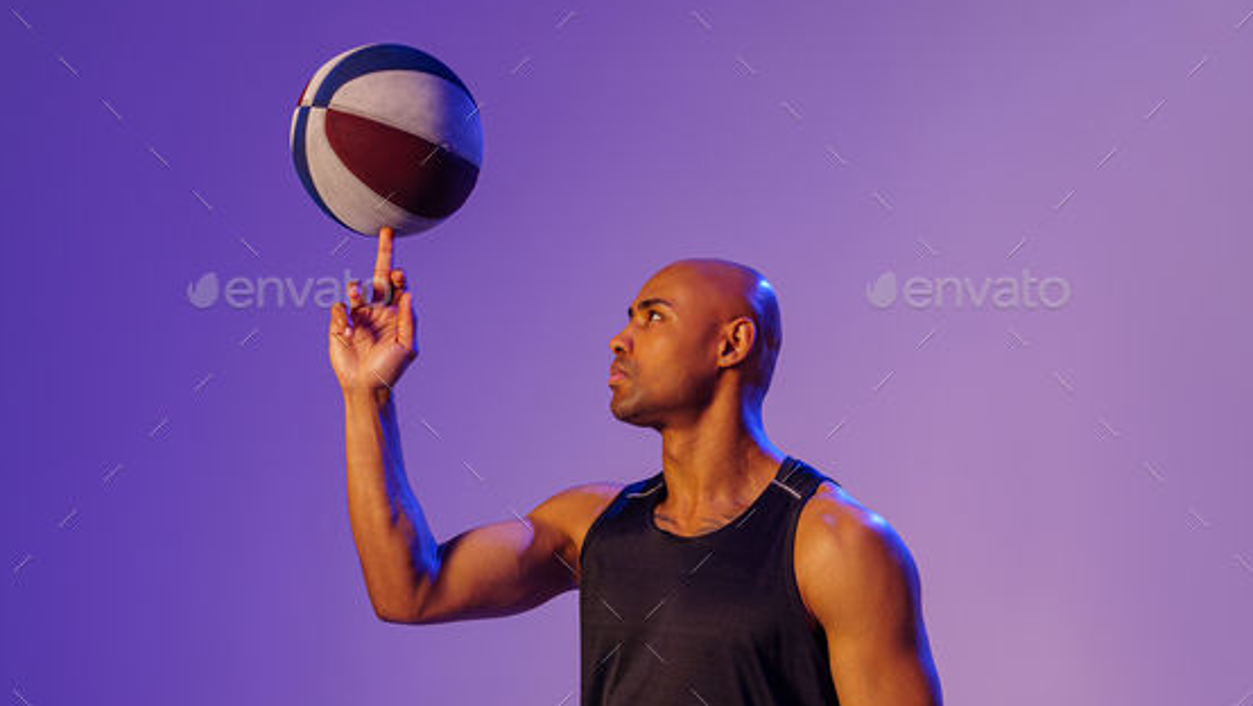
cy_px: 397
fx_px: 1296
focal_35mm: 39
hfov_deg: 51.6
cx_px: 622
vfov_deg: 30.4
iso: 320
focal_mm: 35
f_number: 4.5
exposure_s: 1/160
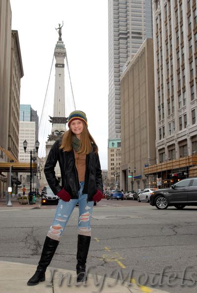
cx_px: 98
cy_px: 146
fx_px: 367
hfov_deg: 30.0
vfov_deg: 43.5
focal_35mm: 45
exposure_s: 1/100
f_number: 6.3
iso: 400
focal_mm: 30
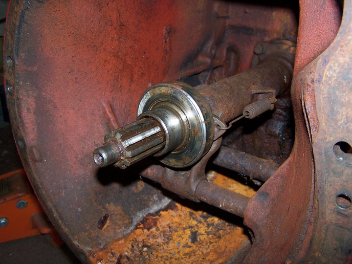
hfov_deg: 49.0
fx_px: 386
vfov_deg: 37.7
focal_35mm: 38
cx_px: 176
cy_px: 132
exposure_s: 1/60
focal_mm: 6.3
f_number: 2.8
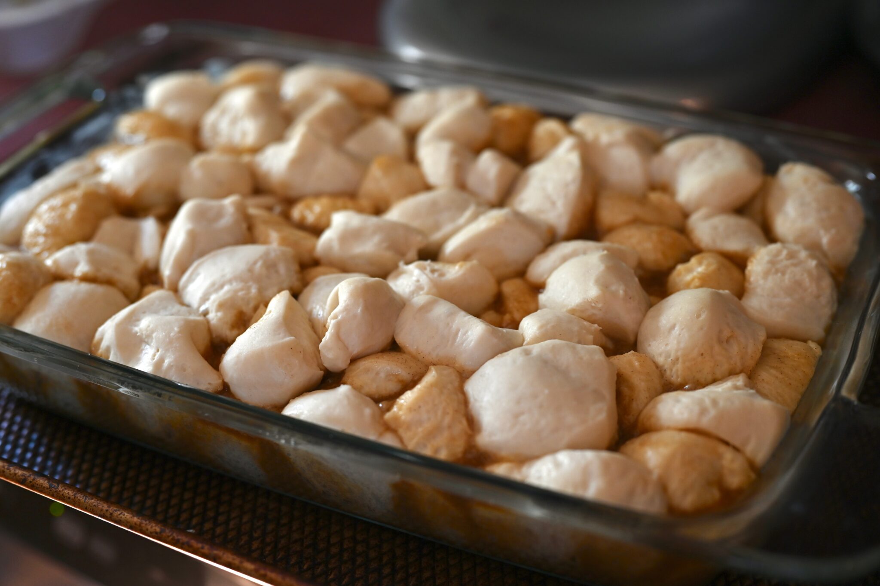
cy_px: 293
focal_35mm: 50
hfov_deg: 39.6
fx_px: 1221
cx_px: 440
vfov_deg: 27.0
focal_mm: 50
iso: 500
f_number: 3.2
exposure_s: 1/100
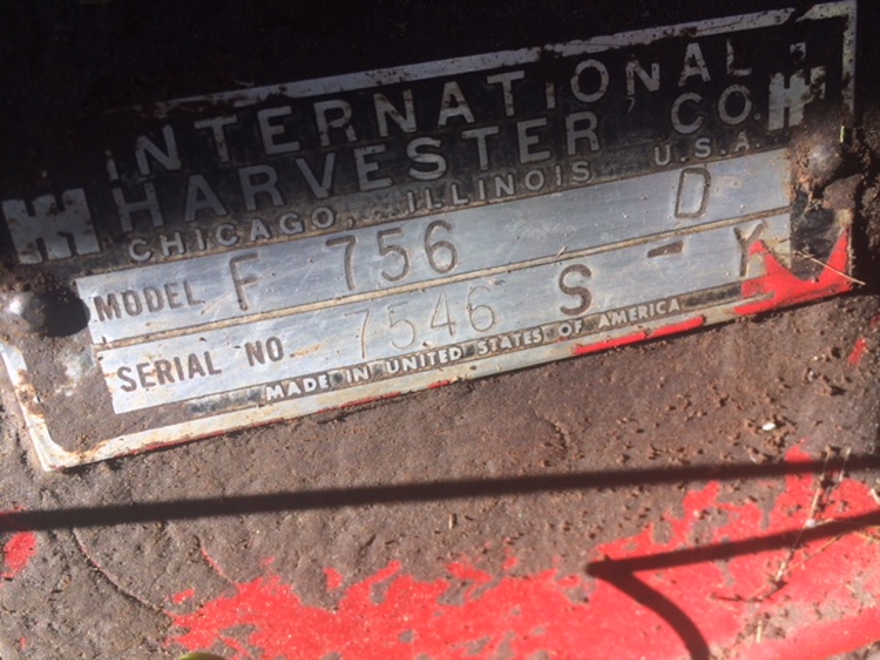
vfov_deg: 48.2
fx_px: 737
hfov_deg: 61.7
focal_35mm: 29
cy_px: 330
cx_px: 440
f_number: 2.2
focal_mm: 4.15
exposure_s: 1/446
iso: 32
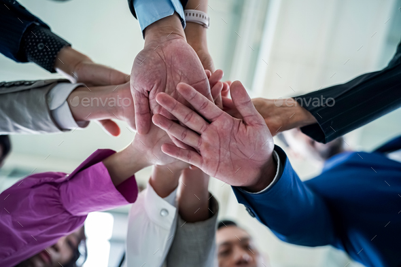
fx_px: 390
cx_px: 200
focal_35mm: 35
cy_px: 134
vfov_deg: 37.8
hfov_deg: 54.4
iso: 800
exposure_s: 1/1000
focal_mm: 35
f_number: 2
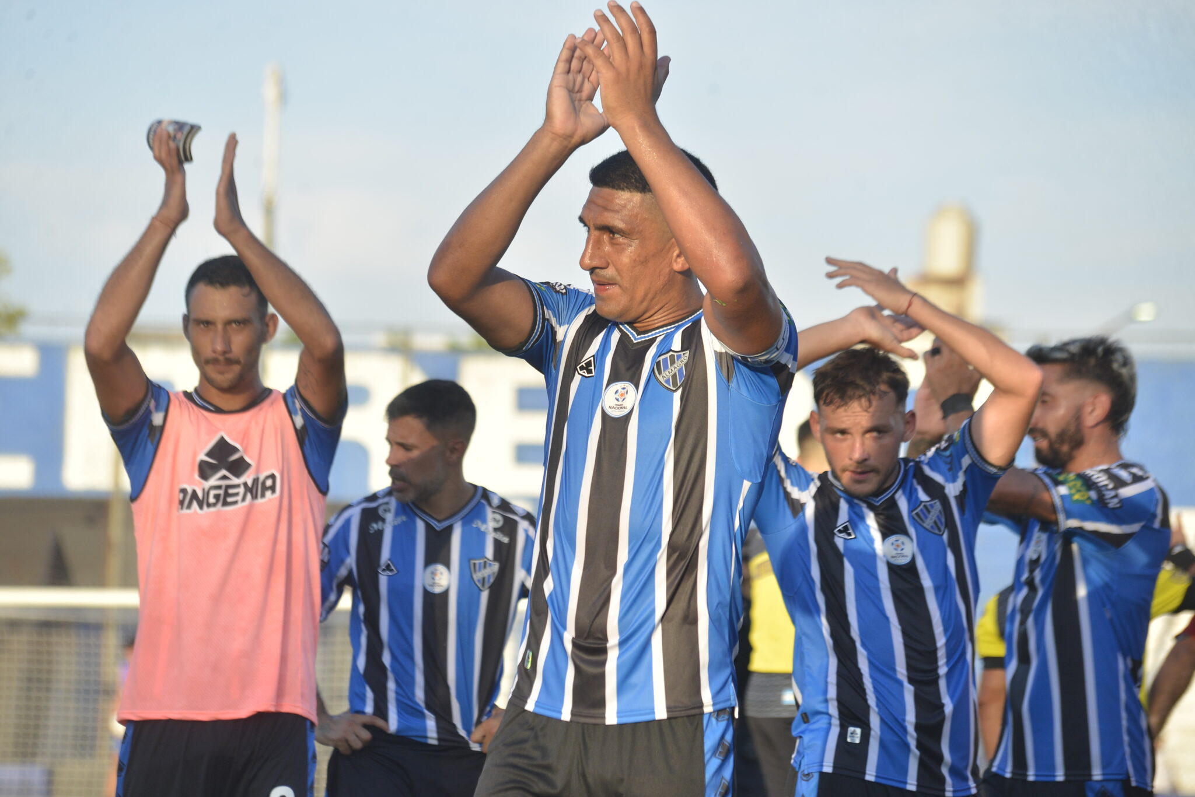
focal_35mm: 195
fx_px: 6475
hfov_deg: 10.5
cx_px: 598
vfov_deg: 7.0
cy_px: 398
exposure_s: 1/1600
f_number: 6.3
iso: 800
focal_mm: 195
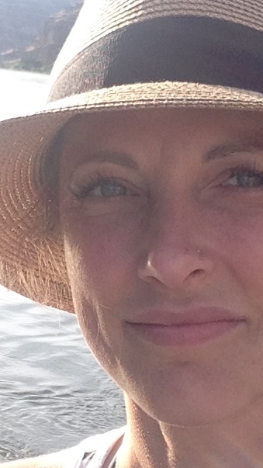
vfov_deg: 26.2
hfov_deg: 14.8
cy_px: 218
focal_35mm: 81
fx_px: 1005
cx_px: 61
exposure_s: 1/323
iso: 32
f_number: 2.4
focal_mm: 2.18
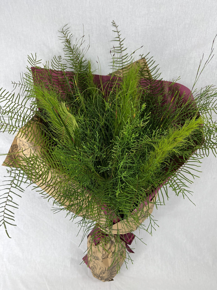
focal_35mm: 26
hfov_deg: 53.1
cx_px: 108
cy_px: 145
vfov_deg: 67.3
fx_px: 217
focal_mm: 5.1
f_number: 1.6
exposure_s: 1/124
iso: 32
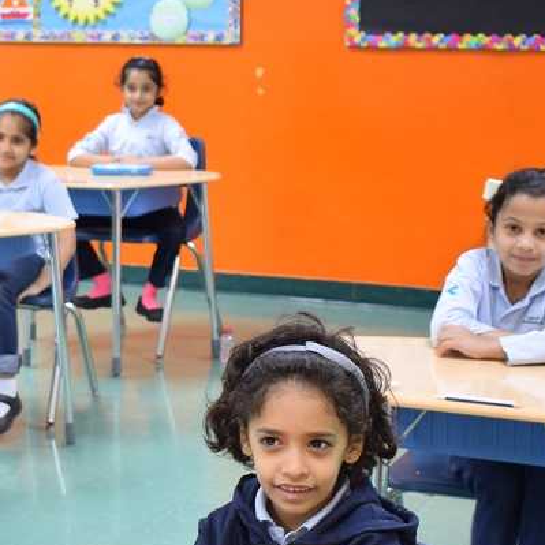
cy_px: 347
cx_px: 22
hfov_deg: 18.5
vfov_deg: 18.8
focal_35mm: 92
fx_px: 1639
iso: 720
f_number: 4
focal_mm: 24
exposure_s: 1/30
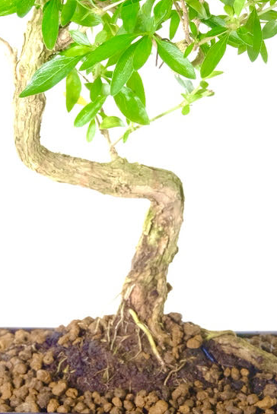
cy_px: 134
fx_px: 2870
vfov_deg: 8.3
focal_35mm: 249
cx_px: 79
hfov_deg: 5.5
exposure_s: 1/13
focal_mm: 70.5
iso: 1600
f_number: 11
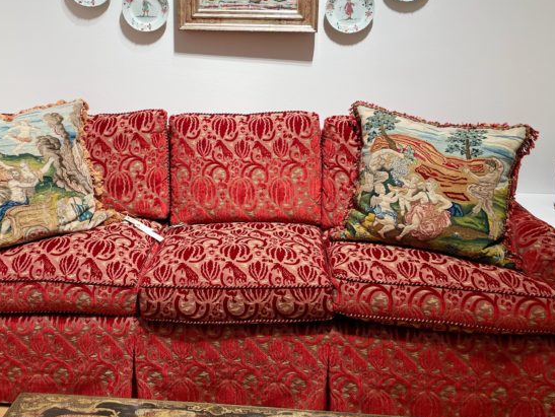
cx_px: 235
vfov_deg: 37.1
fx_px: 610
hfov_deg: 48.8
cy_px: 120
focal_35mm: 38
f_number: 1.6
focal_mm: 4.2
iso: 100
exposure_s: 1/120
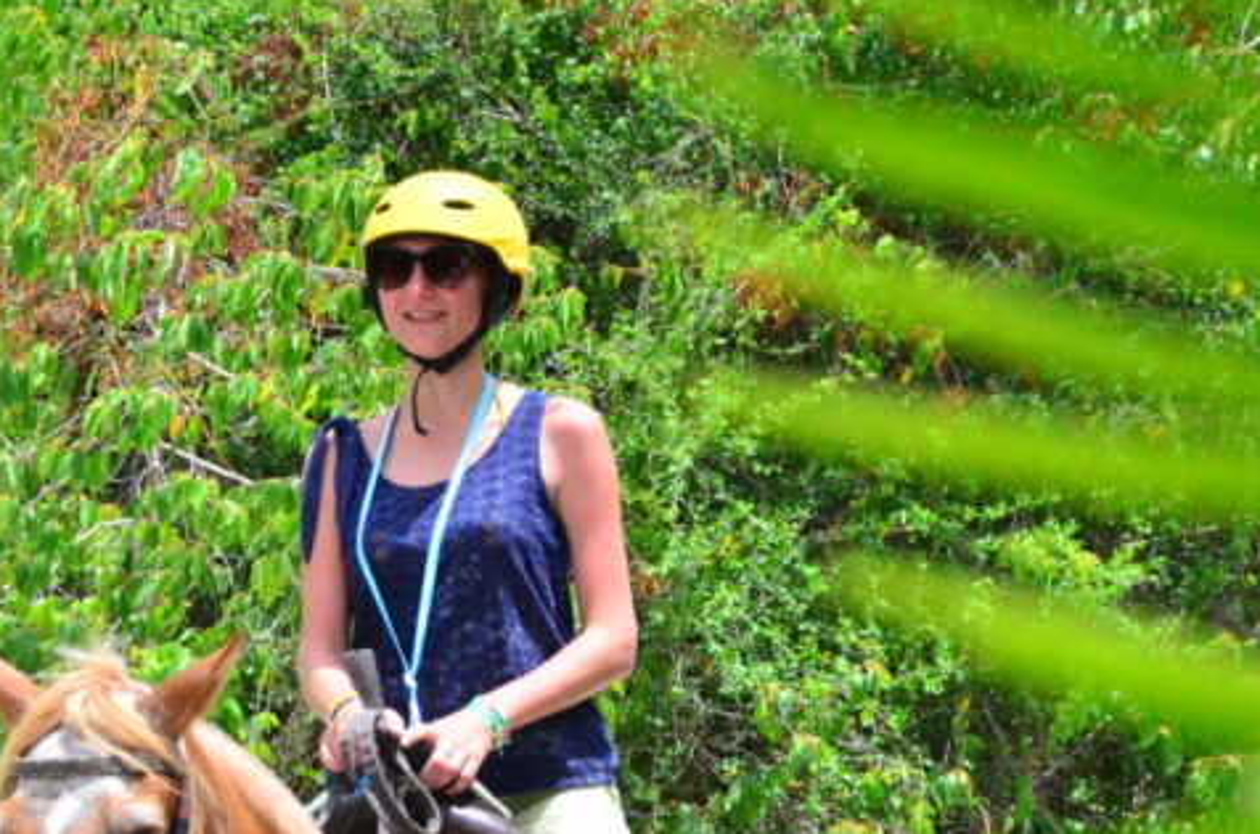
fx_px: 7438
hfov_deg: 9.7
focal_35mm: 213
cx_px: 376
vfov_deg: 6.4
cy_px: 805
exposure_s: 1/8000
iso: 2000
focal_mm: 66
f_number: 5.6
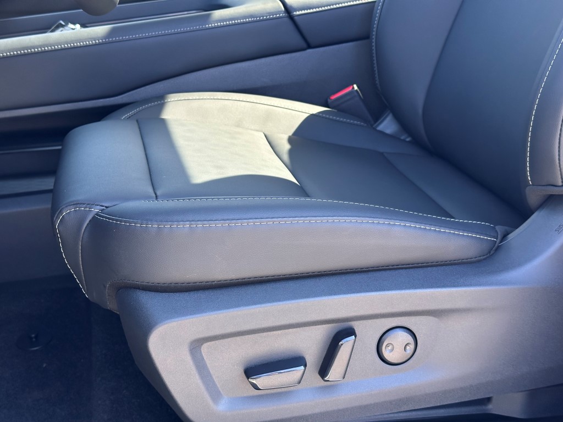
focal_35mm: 48
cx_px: 282
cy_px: 211
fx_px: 781
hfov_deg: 39.7
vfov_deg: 30.3
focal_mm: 6.86
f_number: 1.78
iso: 80
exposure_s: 1/168
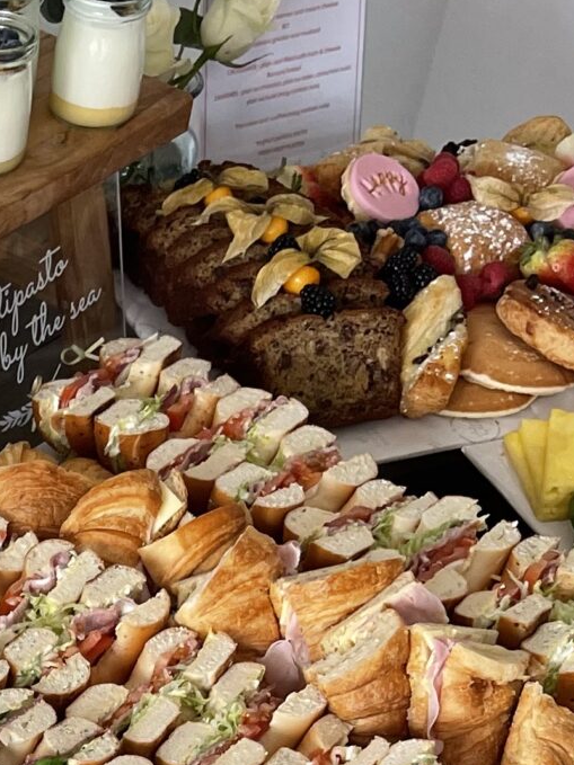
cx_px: -312
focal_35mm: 98
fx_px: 2167
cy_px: 1121
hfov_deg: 14.0
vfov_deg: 18.0
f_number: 1.6
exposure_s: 1/101
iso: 125
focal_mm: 5.1
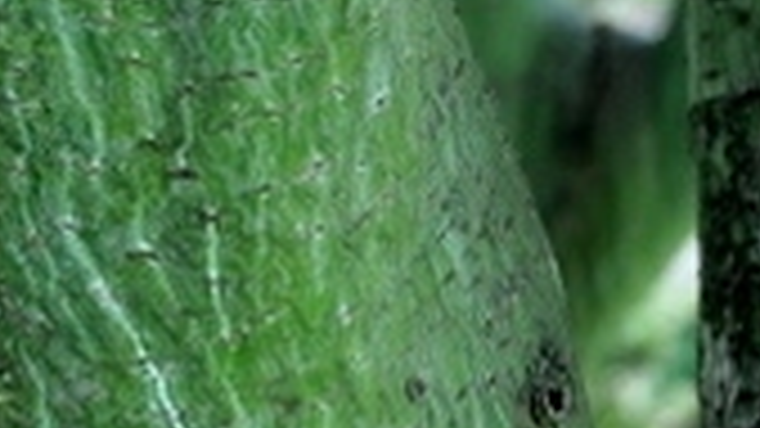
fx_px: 5984
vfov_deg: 4.1
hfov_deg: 7.2
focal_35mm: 297
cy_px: -185
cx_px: -220
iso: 200
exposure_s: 1/40
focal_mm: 40
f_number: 6.3
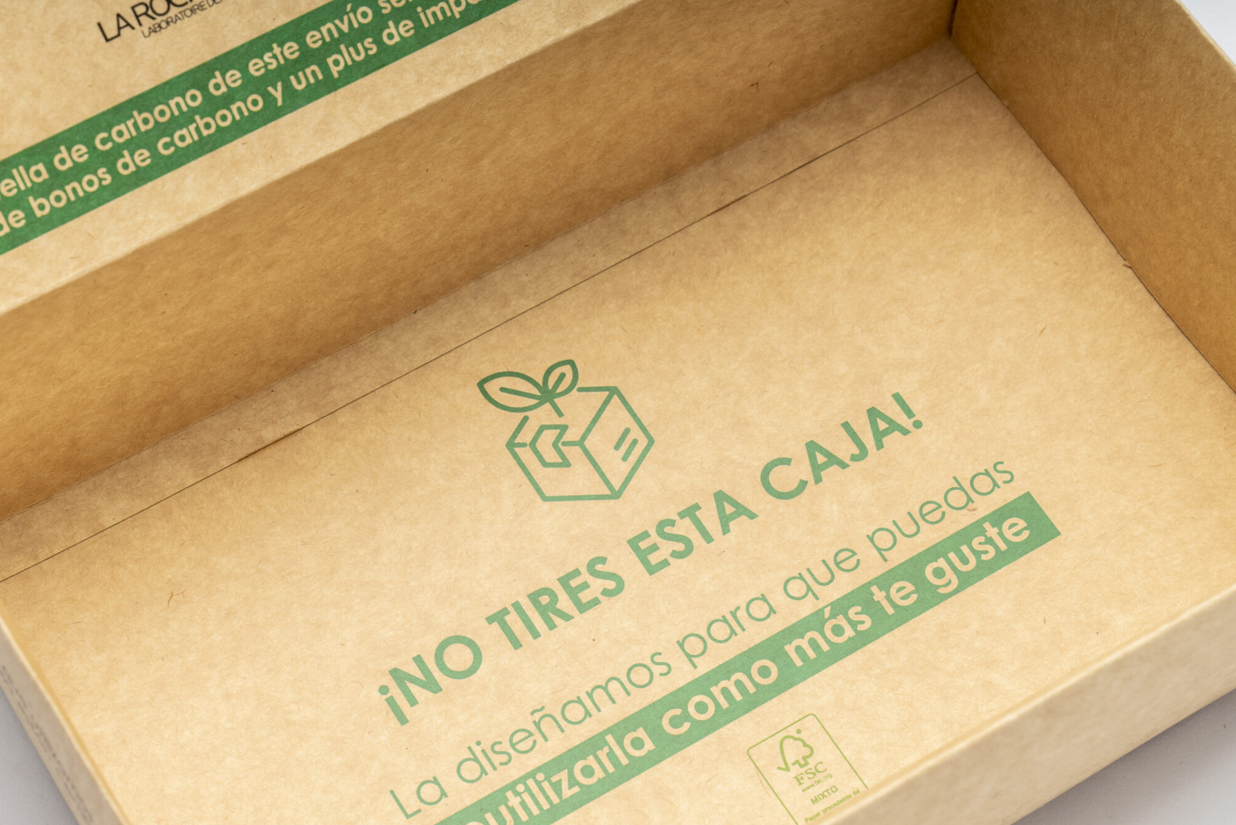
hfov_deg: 22.6
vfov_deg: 15.2
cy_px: 527
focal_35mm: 90
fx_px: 3090
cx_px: 504
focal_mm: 70
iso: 250
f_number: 11
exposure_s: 1/160
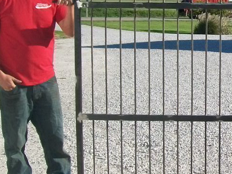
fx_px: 637
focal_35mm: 95
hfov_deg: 19.5
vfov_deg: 15.5
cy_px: 54
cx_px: 278
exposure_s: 1/400
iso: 80
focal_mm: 6
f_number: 4.8
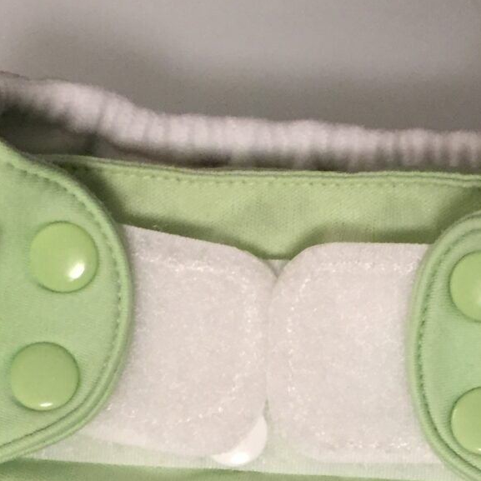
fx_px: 1431
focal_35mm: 91
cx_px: 292
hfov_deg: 19.1
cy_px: 569
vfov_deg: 18.2
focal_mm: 4.15
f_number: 2.2
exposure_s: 1/30
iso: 125
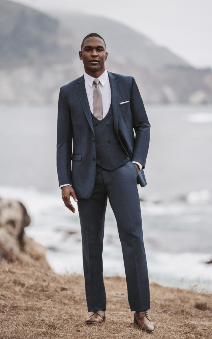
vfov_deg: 12.2
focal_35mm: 172
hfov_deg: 7.6
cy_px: 170
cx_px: 113
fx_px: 1590
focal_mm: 168
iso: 100
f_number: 2.8
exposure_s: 1/1250
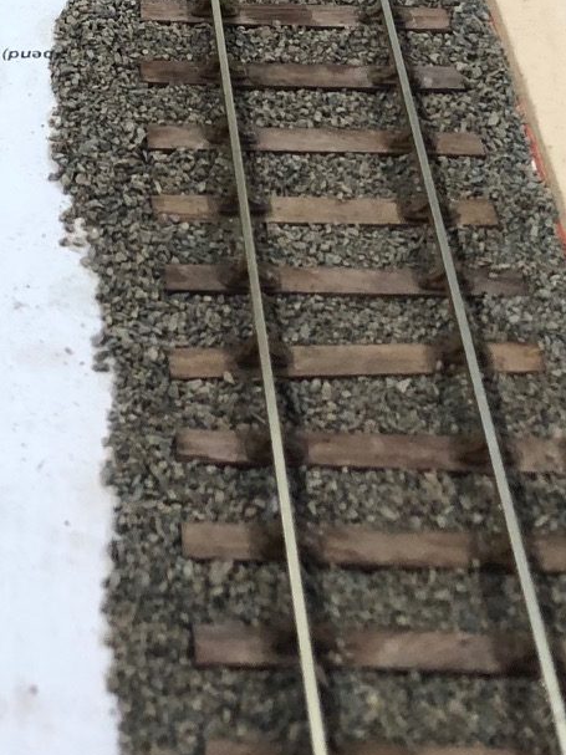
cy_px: -413
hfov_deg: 15.3
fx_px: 2028
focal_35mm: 93
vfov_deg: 18.4
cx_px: -104
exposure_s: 1/33
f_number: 1.8
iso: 40
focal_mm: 3.99
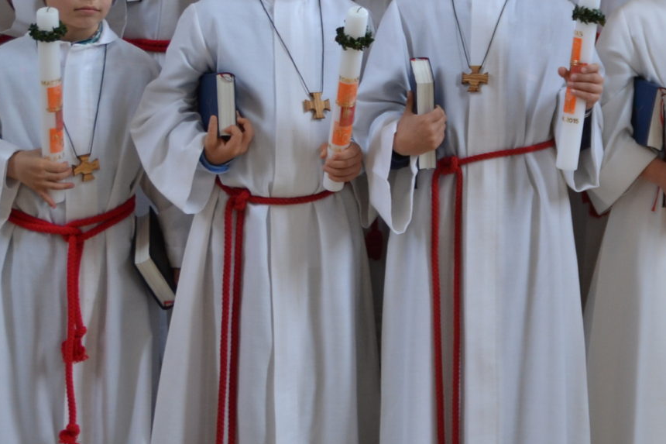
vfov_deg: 13.5
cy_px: 2
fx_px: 1850
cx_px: 527
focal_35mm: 100
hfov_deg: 20.2
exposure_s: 1/80
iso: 400
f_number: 4.5
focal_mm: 28
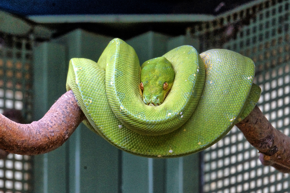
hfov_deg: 6.5
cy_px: 96
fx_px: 2537
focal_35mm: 315
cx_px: 145
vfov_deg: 4.4
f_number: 16
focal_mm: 210
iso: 1600
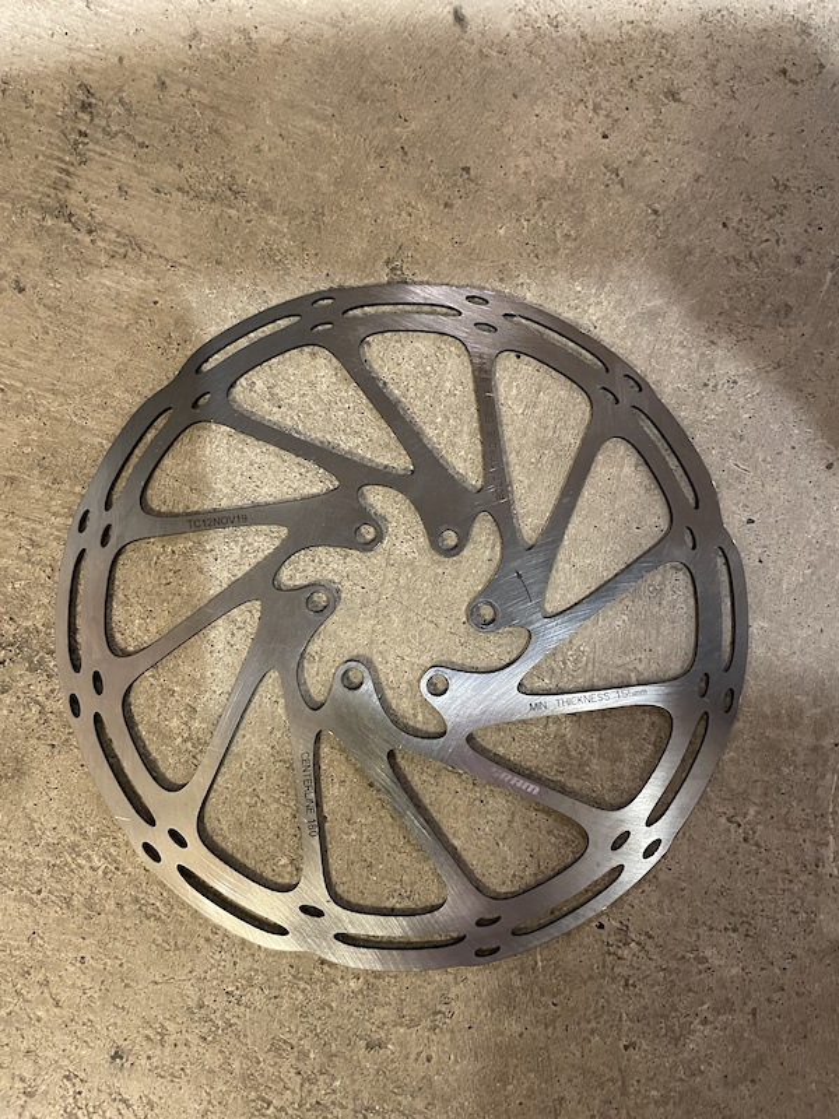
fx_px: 840
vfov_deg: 67.3
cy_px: 560
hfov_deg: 53.1
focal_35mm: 26
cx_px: 420
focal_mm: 4.2
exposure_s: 1/40
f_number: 1.6
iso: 640
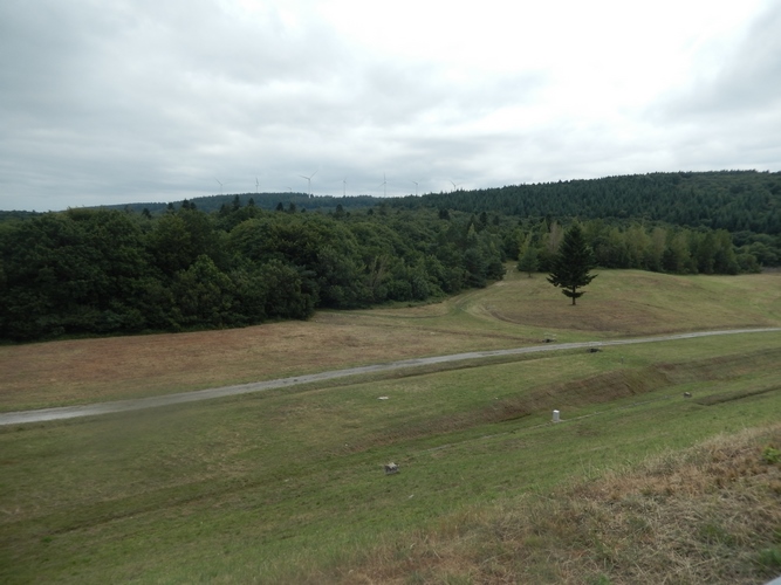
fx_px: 564
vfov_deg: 54.9
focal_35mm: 25
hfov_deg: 69.4
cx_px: 390
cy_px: 292
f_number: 3.4
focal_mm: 4.5
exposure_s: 1/1250
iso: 125
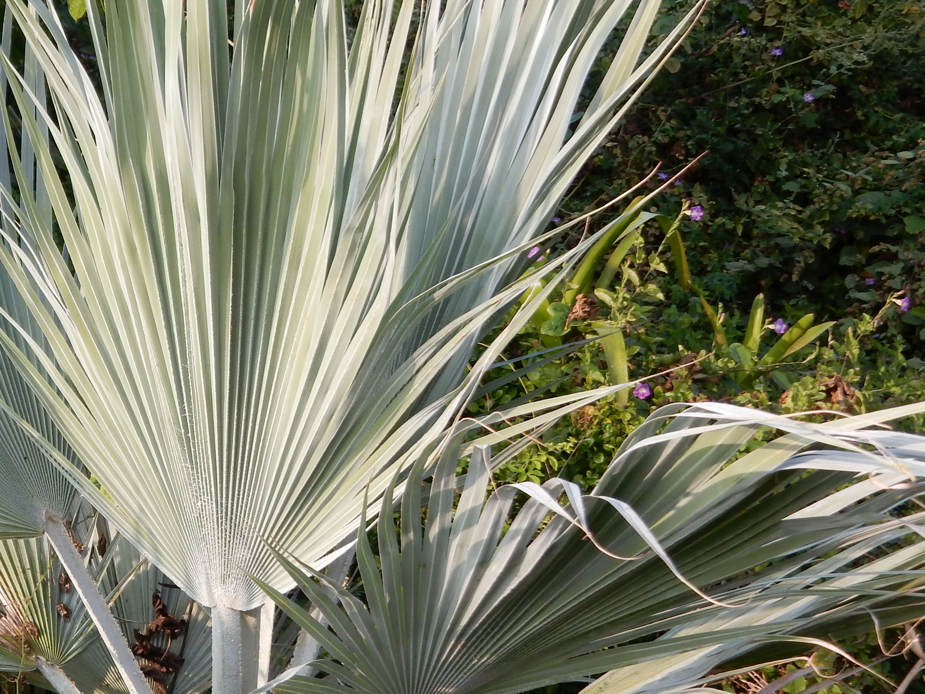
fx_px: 2459
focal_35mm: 92
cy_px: 354
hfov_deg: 20.9
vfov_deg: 16.1
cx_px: 102
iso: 125
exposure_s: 1/320
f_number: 4.5
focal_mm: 9
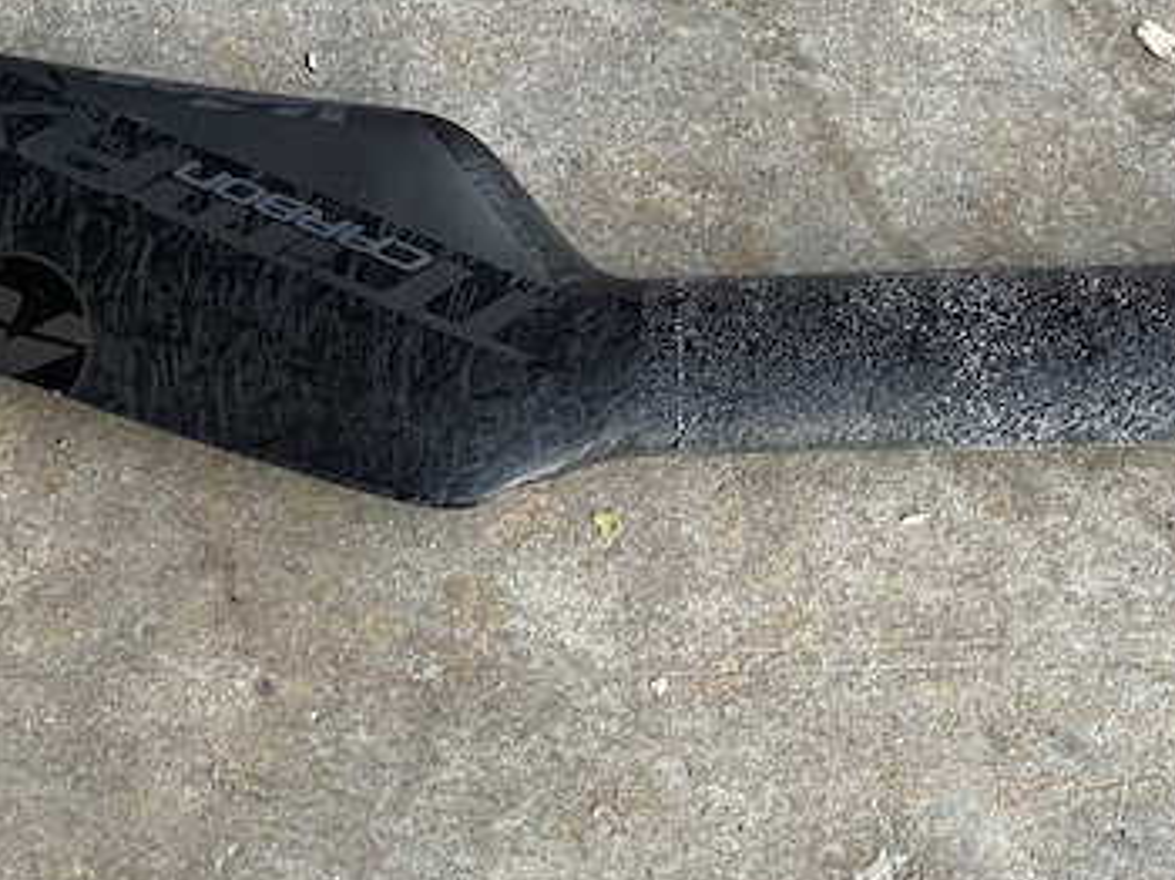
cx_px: 903
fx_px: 4037
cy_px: 24
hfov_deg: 16.5
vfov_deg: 12.3
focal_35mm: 119
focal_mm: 6
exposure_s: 1/99
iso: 80
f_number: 2
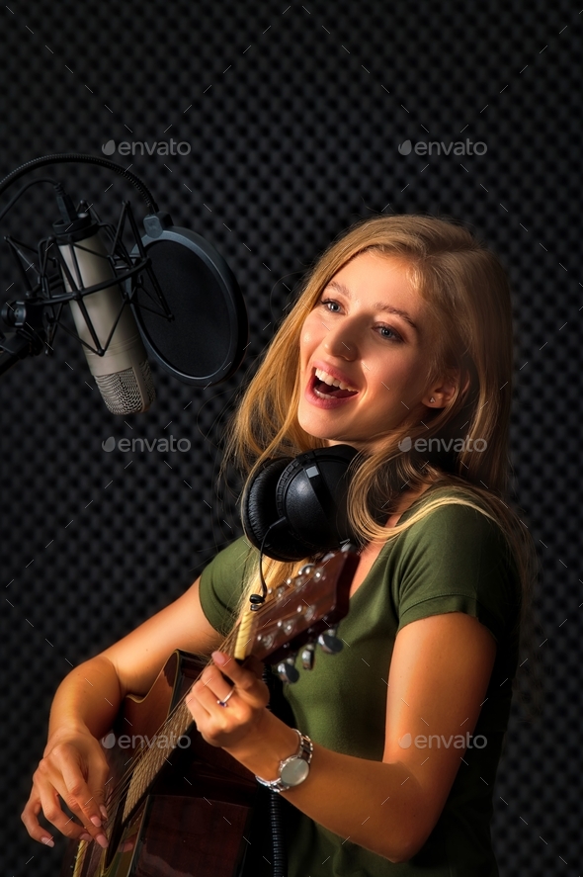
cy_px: 438
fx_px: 4866
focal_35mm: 200
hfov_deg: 6.9
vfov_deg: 10.3
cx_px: 292
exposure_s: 1/160
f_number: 8
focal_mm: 200
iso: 160
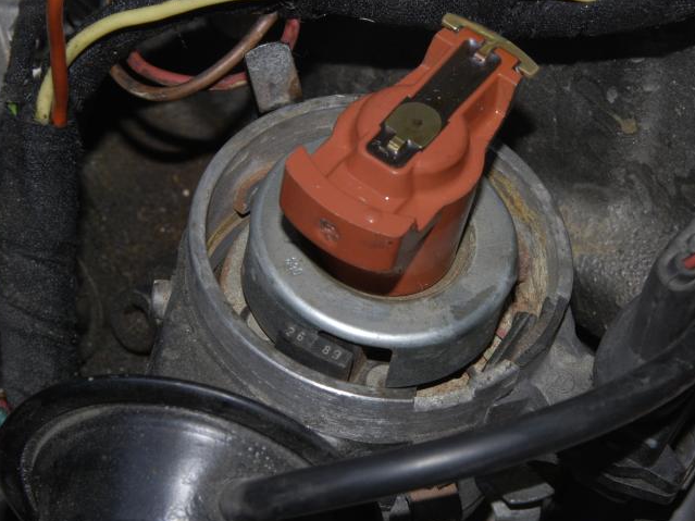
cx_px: 424
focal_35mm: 154
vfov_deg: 9.7
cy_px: 270
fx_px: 3083
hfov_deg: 12.9
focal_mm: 85
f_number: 13
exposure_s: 1/60
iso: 180
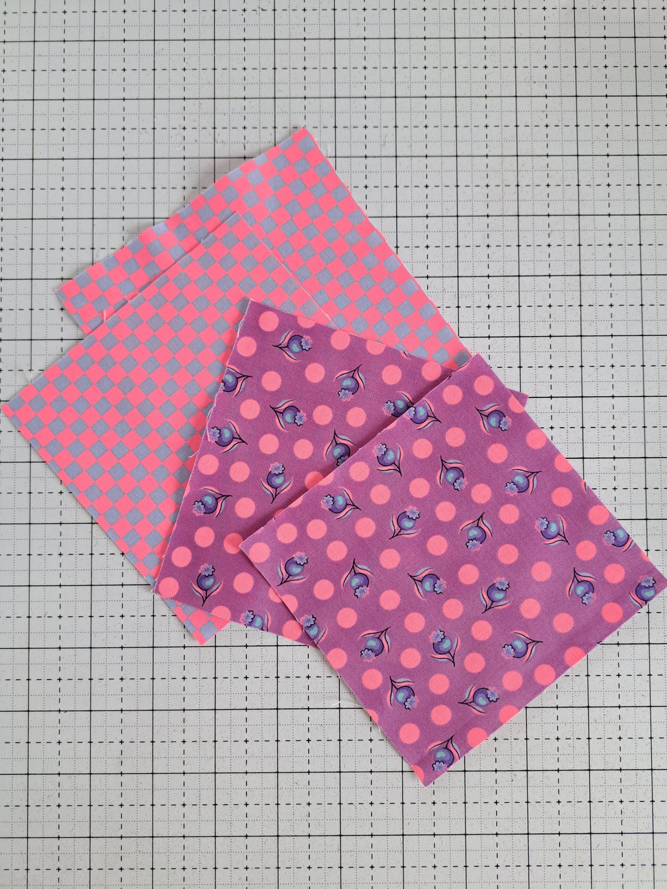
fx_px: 617
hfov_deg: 56.8
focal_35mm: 24
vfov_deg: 71.6
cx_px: 334
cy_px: 444
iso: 100
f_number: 1.8
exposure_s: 1/60
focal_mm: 5.23
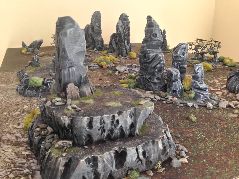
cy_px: 90
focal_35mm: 33
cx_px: 120
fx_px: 228
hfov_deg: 55.4
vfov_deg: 42.9
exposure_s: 1/20
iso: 80
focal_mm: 4.12
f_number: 2.4
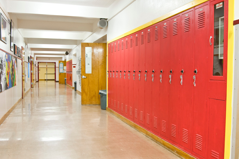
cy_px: 80
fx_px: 239
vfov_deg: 36.8
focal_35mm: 36
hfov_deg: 53.2
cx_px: 120
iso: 200
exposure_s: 1/1.67
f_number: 10
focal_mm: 24
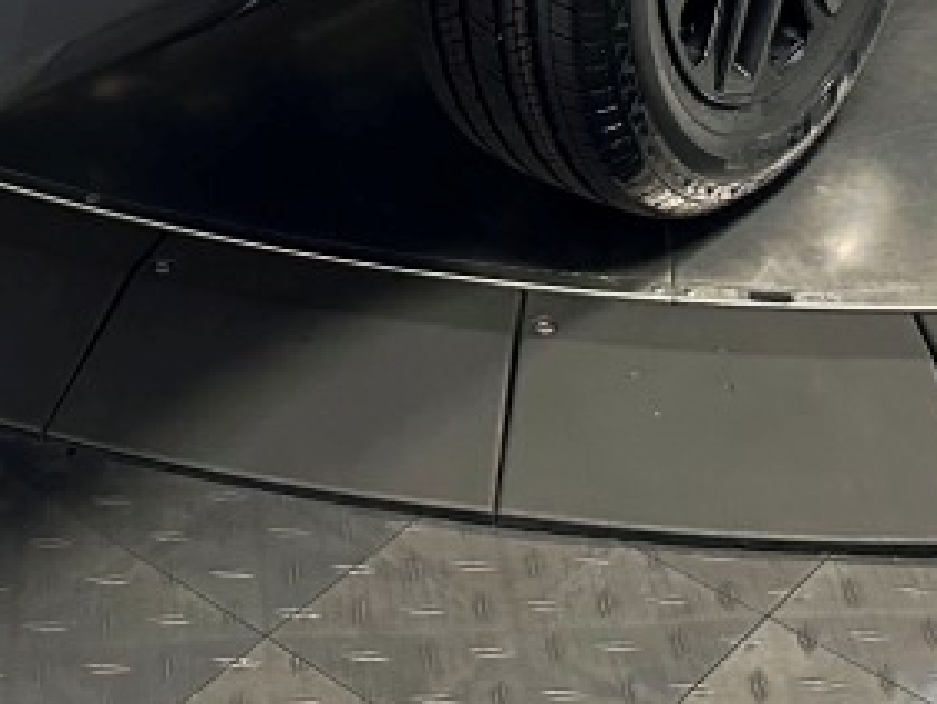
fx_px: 2357
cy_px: -382
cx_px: 289
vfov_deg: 15.5
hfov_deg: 22.4
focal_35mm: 87
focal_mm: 6.86
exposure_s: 1/60
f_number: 1.78
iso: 800
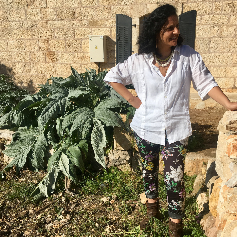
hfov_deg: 47.2
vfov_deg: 47.2
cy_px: 123
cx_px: 116
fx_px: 271
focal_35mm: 35
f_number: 2.2
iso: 25
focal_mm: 4.15
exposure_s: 1/2331
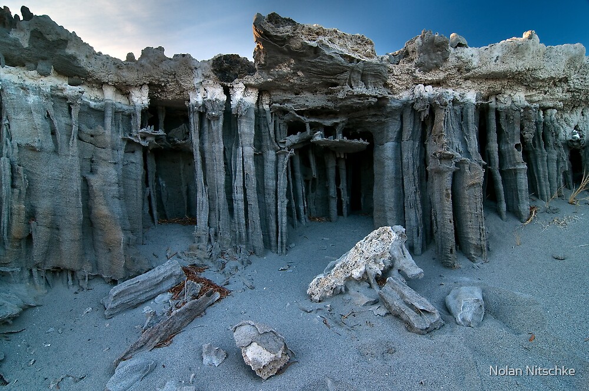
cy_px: 196
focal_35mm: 18
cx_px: 294
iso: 100
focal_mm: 12
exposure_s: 1/2
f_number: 16
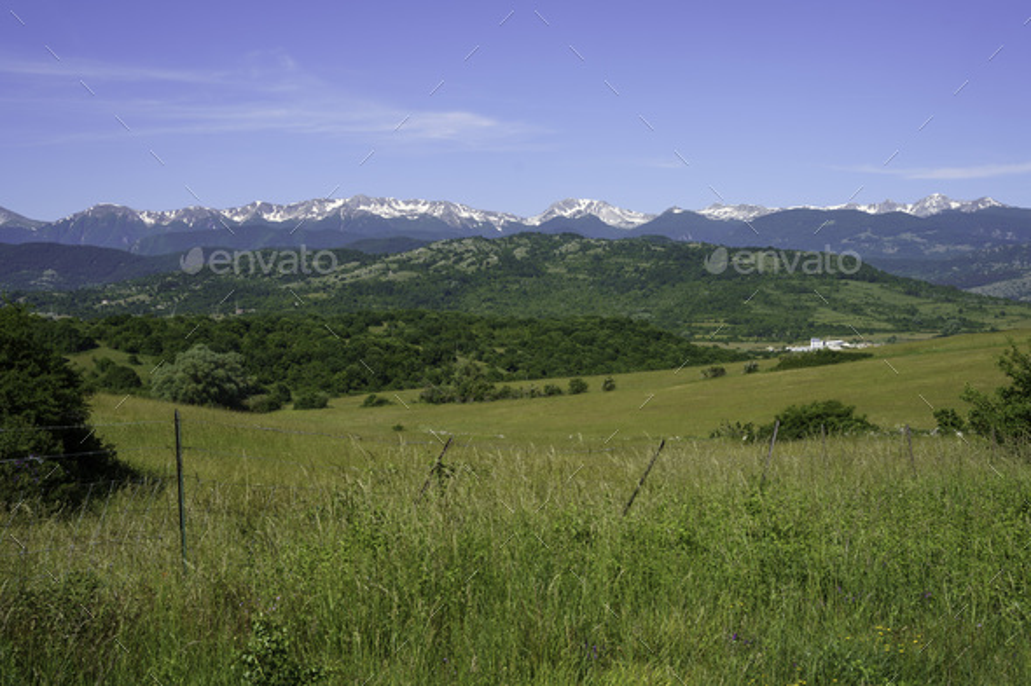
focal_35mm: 41
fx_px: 1177
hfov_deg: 47.3
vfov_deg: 32.5
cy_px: 343
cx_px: 516
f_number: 8
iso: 100
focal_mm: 41.1
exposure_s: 1/250
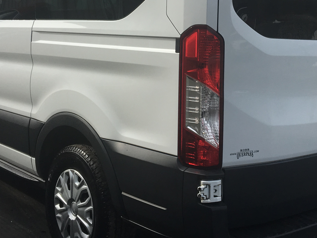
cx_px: 195
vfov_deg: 24.3
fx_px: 540
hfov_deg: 32.6
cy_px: 38
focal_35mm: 59
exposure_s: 1/1538
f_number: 2.2
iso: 25
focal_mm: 4.15
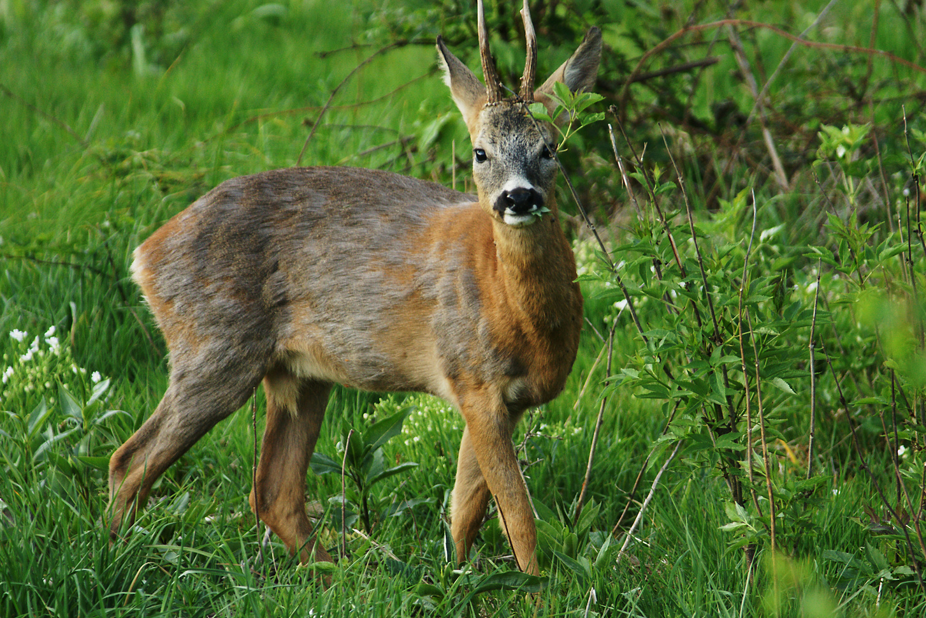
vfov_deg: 1.6
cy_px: 279
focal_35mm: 836
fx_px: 21504
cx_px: 508
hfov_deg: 2.5
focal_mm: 500
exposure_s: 1/160
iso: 400
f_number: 6.3
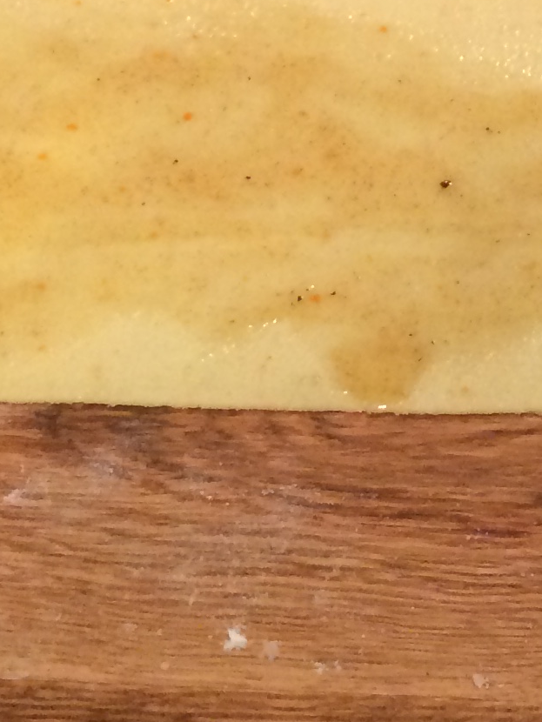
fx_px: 2379
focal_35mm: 114
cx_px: 560
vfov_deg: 15.9
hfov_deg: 12.8
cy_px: -333
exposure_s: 1/33
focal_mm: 4.15
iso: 200
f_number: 2.2
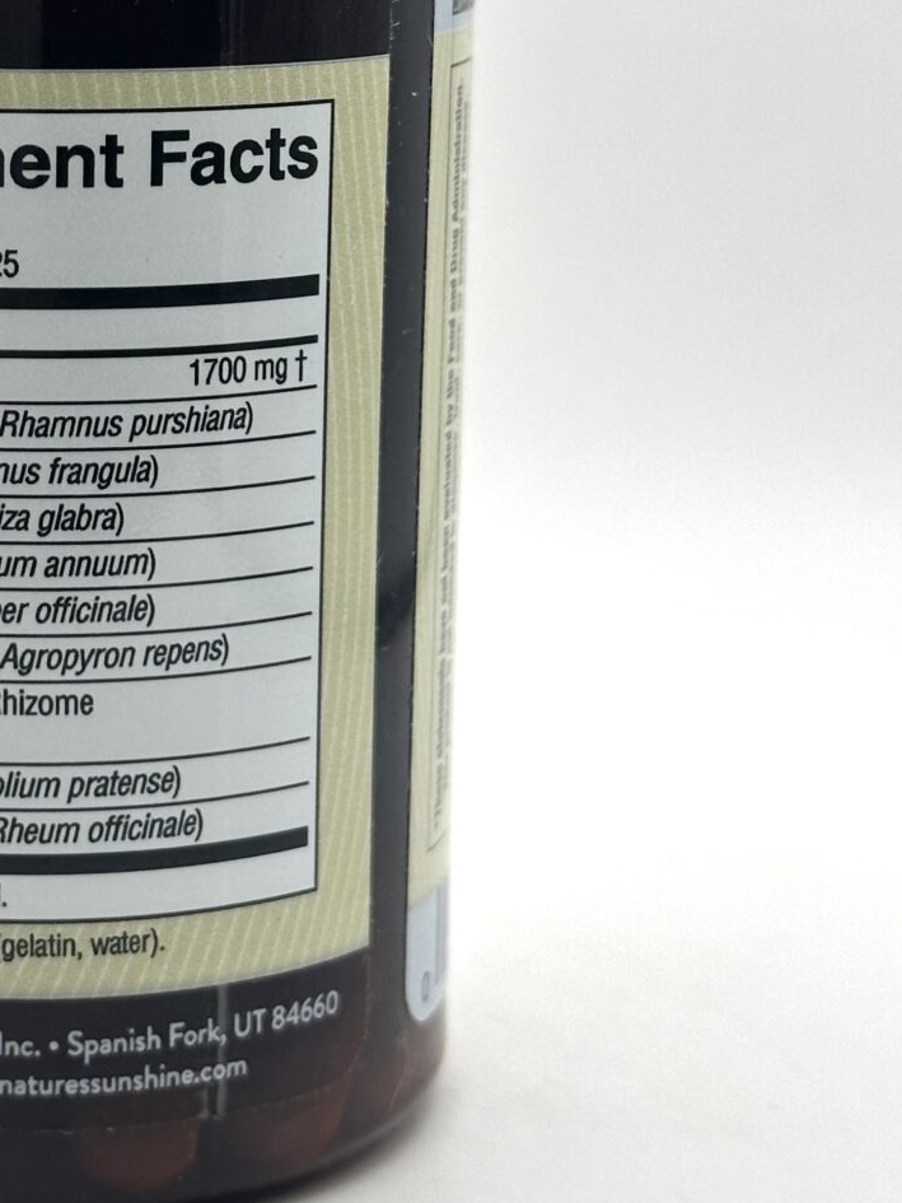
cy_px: 182
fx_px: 3612
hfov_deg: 14.1
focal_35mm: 104
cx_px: 46
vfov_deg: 18.7
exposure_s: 1/276
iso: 64
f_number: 1.78
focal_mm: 6.86
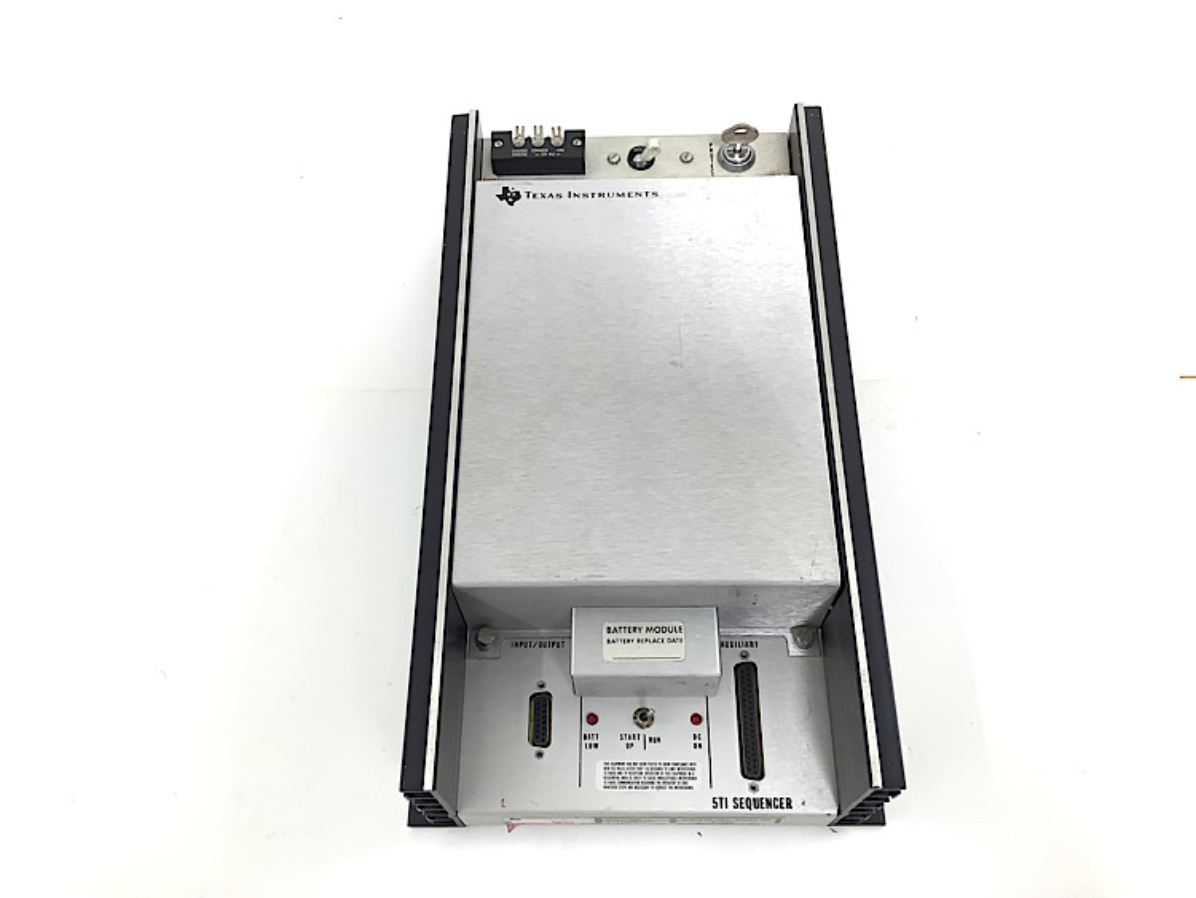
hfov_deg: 58.3
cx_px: 598
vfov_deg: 45.5
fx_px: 1071
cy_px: 449
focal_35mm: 31
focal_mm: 3.3
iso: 80
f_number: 2.4
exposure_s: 1/100
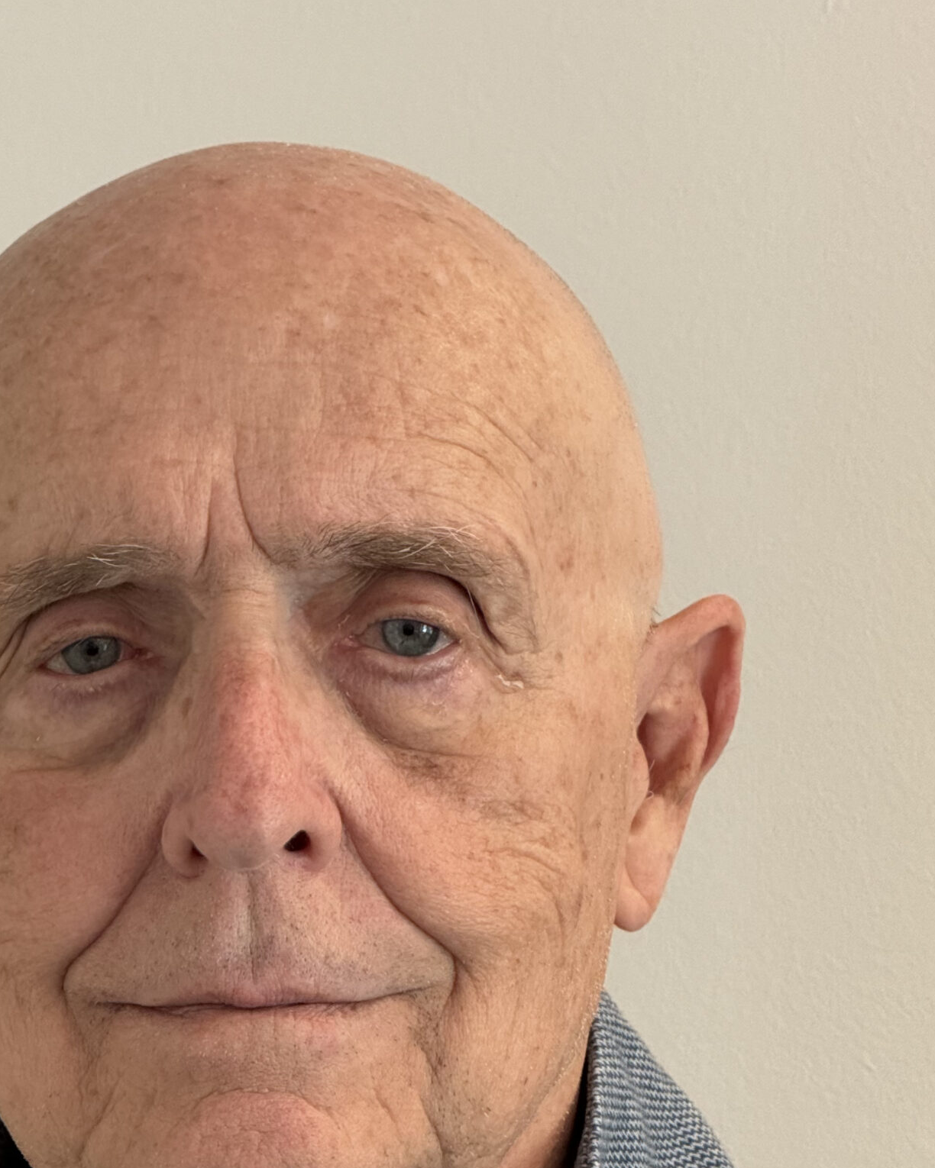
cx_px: 348
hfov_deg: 7.9
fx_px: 6780
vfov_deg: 9.8
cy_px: 885
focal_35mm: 196
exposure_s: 1/60
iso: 250
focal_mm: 15.66
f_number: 2.8
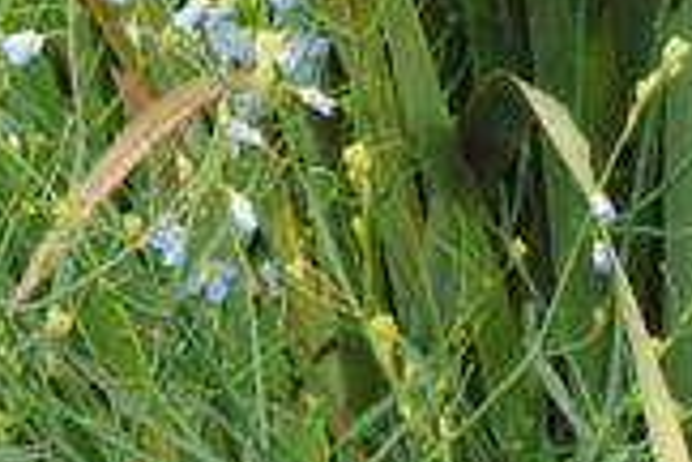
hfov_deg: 6.7
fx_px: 5920
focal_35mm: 308
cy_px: 145
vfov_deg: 4.5
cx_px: 504
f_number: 5.6
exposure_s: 1/60
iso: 200
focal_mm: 52
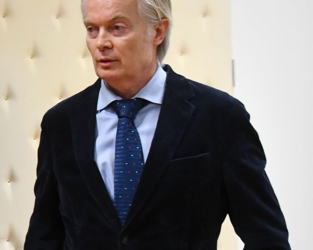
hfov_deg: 24.5
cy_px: 204
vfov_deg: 21.0
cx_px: -40
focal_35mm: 72
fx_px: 667
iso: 1600
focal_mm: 29
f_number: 2.8
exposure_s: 1/400
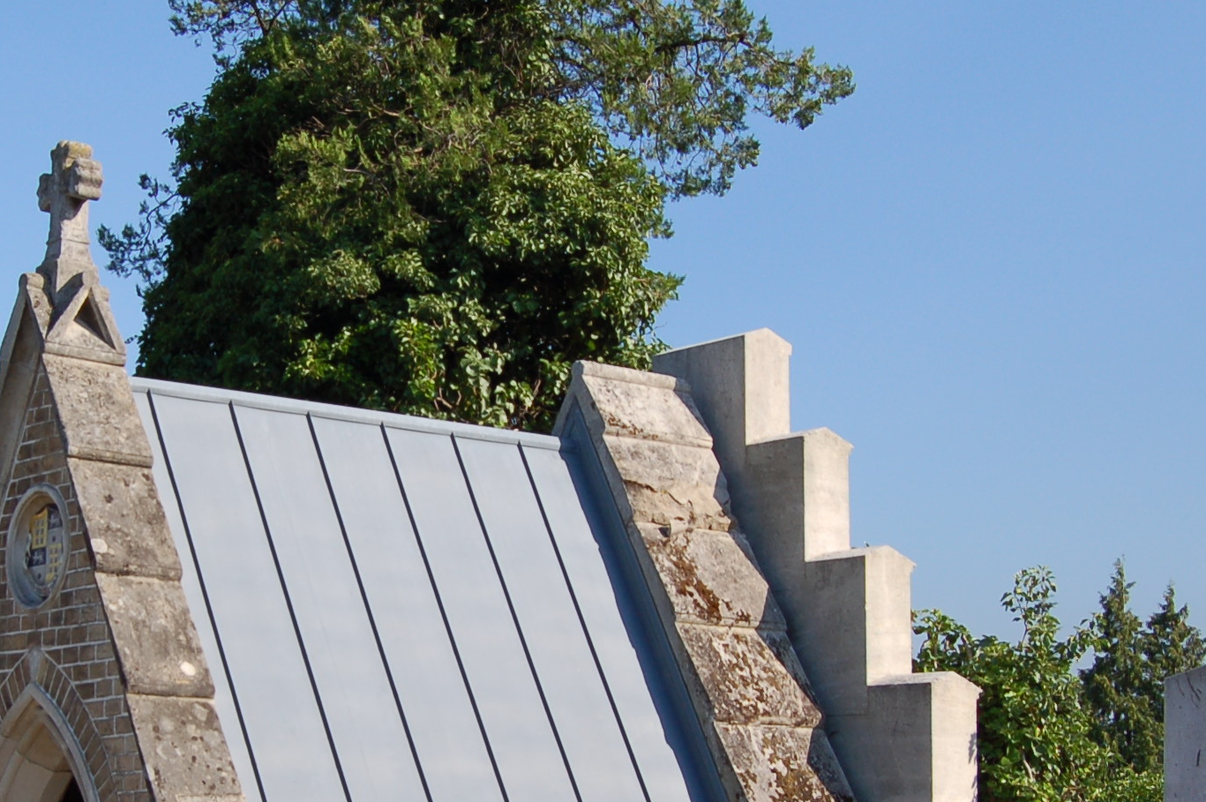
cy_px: 537
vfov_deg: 20.5
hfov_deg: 30.3
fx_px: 2209
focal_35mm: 66
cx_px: 379
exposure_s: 1/320
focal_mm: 20
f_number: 9
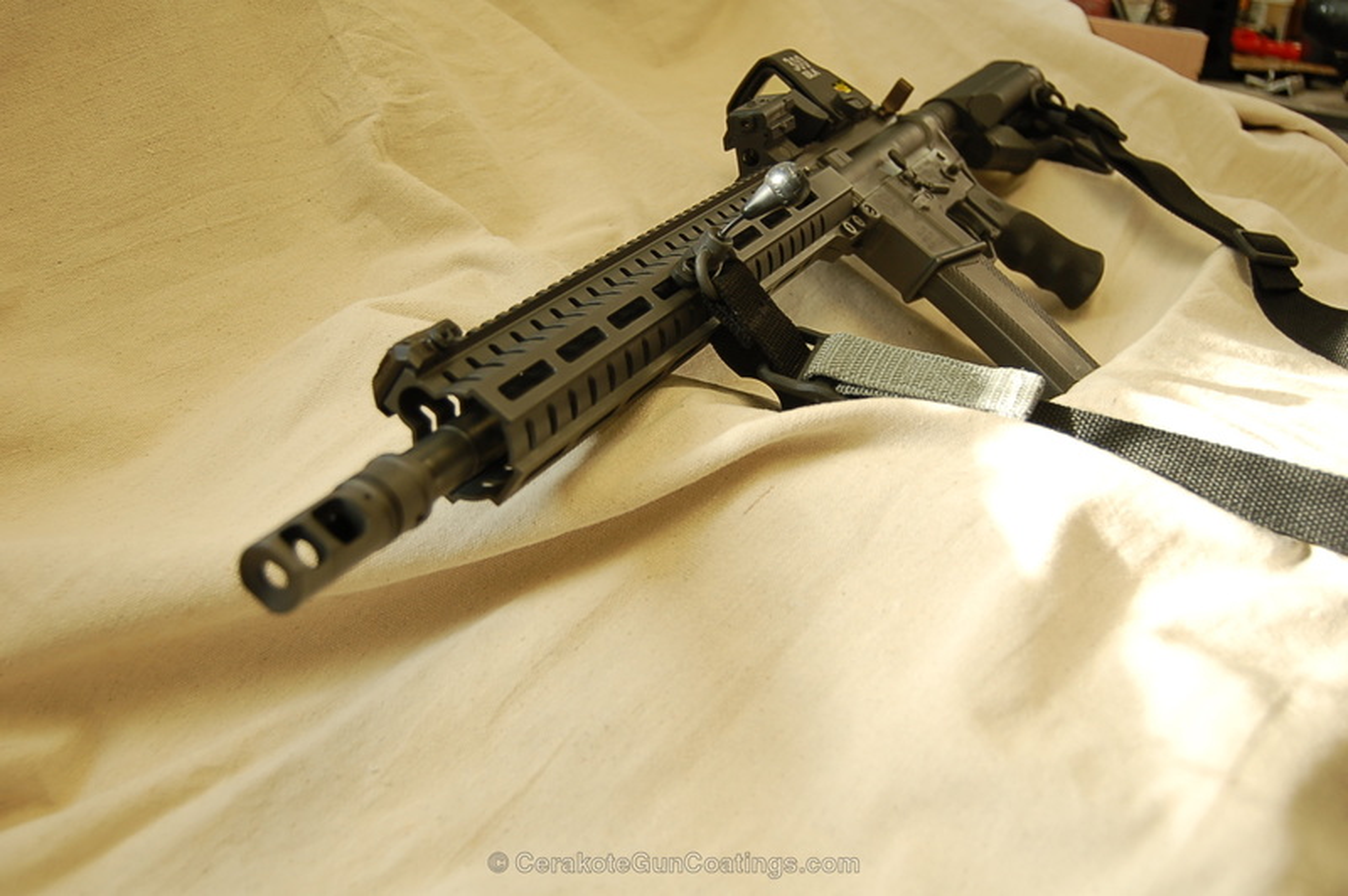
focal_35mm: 39
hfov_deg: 49.6
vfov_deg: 34.2
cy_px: 448
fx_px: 1459
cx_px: 674
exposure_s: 1/60
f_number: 4.2
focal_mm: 26
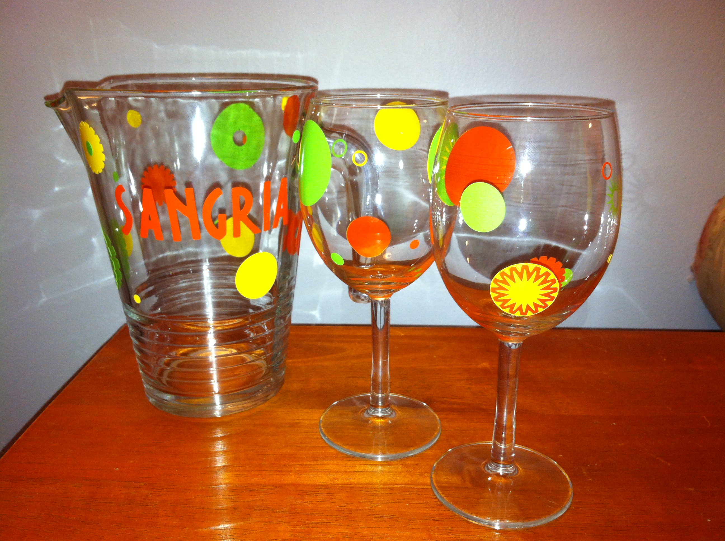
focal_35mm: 35
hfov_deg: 52.7
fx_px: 732
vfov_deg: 40.6
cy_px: 270
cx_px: 362
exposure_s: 1/15
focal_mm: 3.85
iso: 80
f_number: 2.8
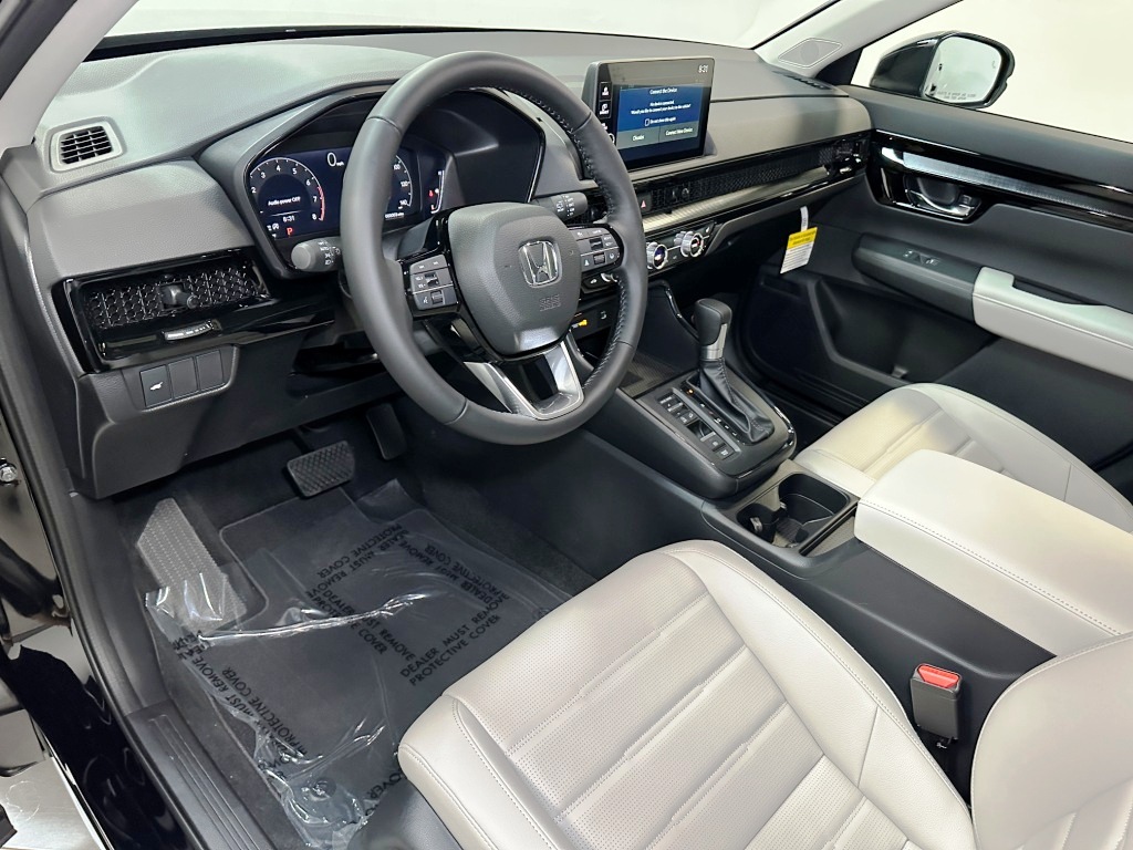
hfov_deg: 71.6
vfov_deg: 56.8
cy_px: 425
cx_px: 566
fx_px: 786
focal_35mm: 24
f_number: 1.78
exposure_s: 1/40
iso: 800
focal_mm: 6.86
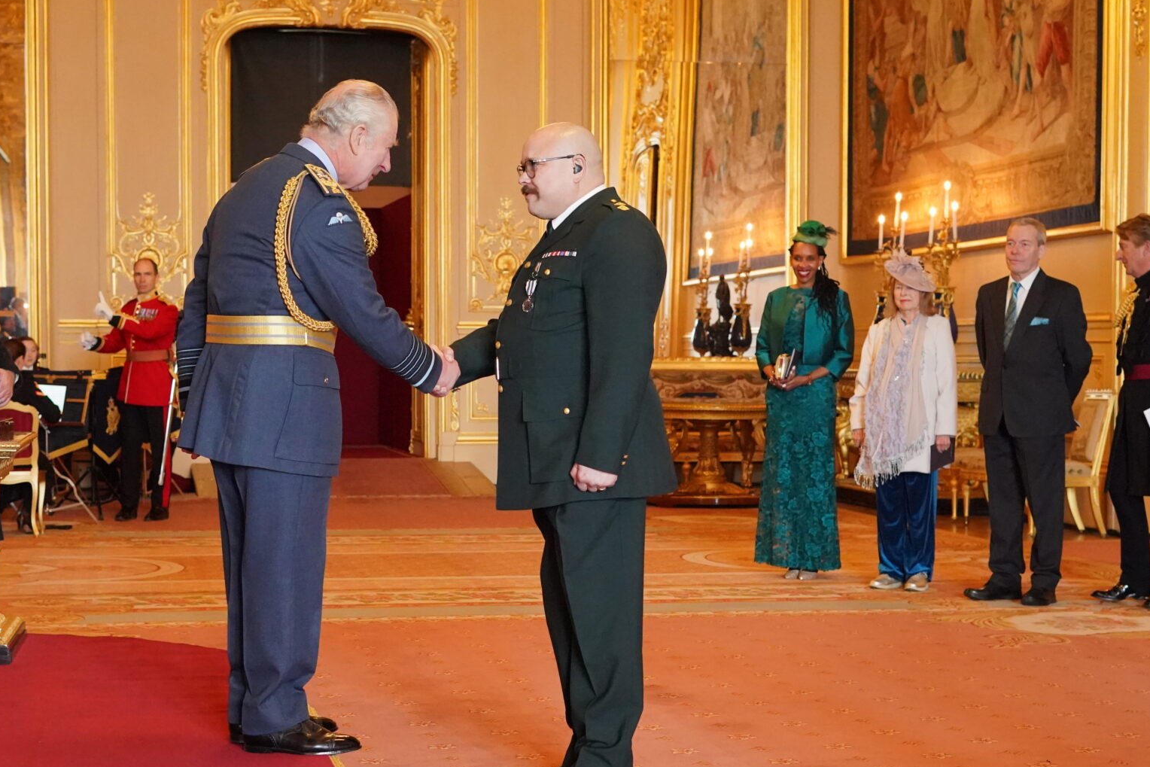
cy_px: 472
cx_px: 522
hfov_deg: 30.1
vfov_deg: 20.3
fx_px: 2140
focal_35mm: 67
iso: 8000
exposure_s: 1/125
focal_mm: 50
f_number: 4.5
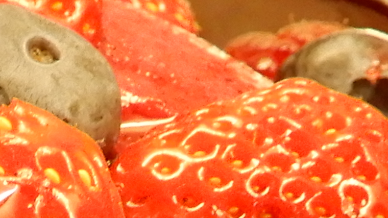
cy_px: 743
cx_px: -79
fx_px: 2294
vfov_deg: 5.1
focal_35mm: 223
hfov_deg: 9.5
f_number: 3.5
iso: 400
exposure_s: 1/25
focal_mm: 5.4
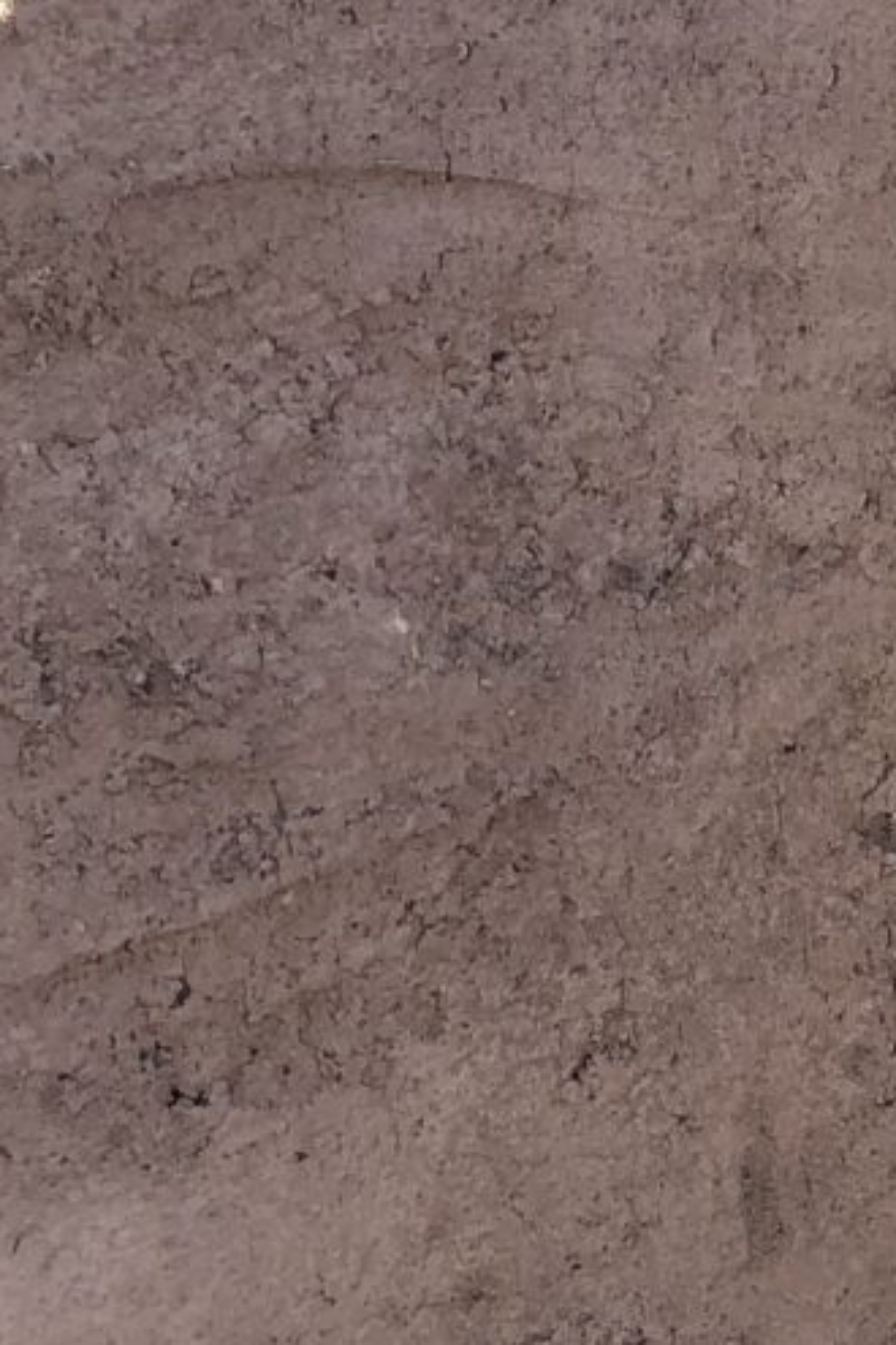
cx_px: 929
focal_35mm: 113
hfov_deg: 12.0
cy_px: 1285
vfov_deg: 17.7
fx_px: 4218
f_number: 1.8
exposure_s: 1/273
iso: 20
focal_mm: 3.99
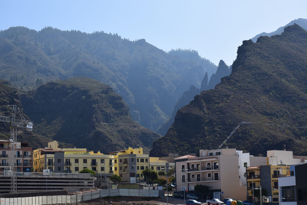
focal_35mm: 75
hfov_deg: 27.0
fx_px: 640
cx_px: 154
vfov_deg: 18.2
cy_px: 102
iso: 360
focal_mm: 50
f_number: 11
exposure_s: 1/500
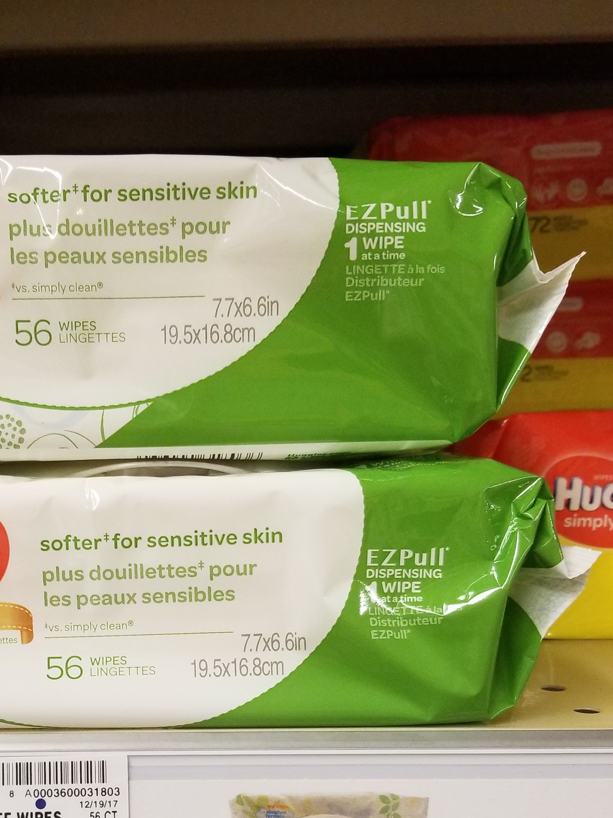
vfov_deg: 41.3
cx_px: 130
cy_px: 643
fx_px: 1039
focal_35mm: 44
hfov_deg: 32.1
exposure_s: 1/60
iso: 200
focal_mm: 4.3
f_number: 1.7
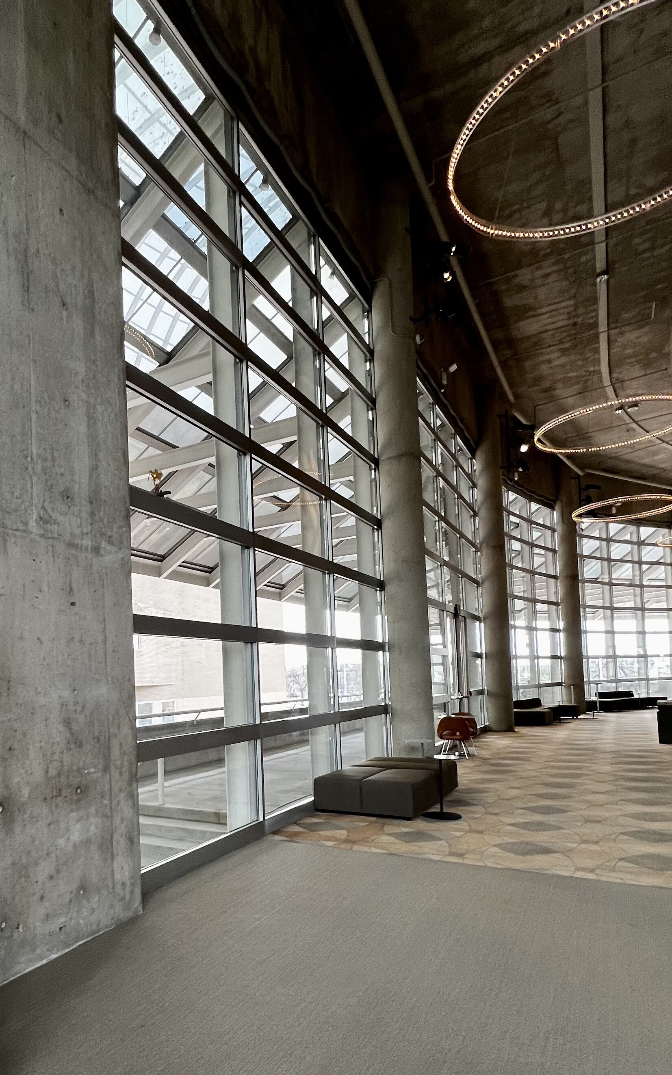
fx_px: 615
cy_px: 663
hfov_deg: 54.4
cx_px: 163
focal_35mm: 21
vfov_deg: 80.9
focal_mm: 1.57
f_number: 1.8
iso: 160
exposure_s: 1/120
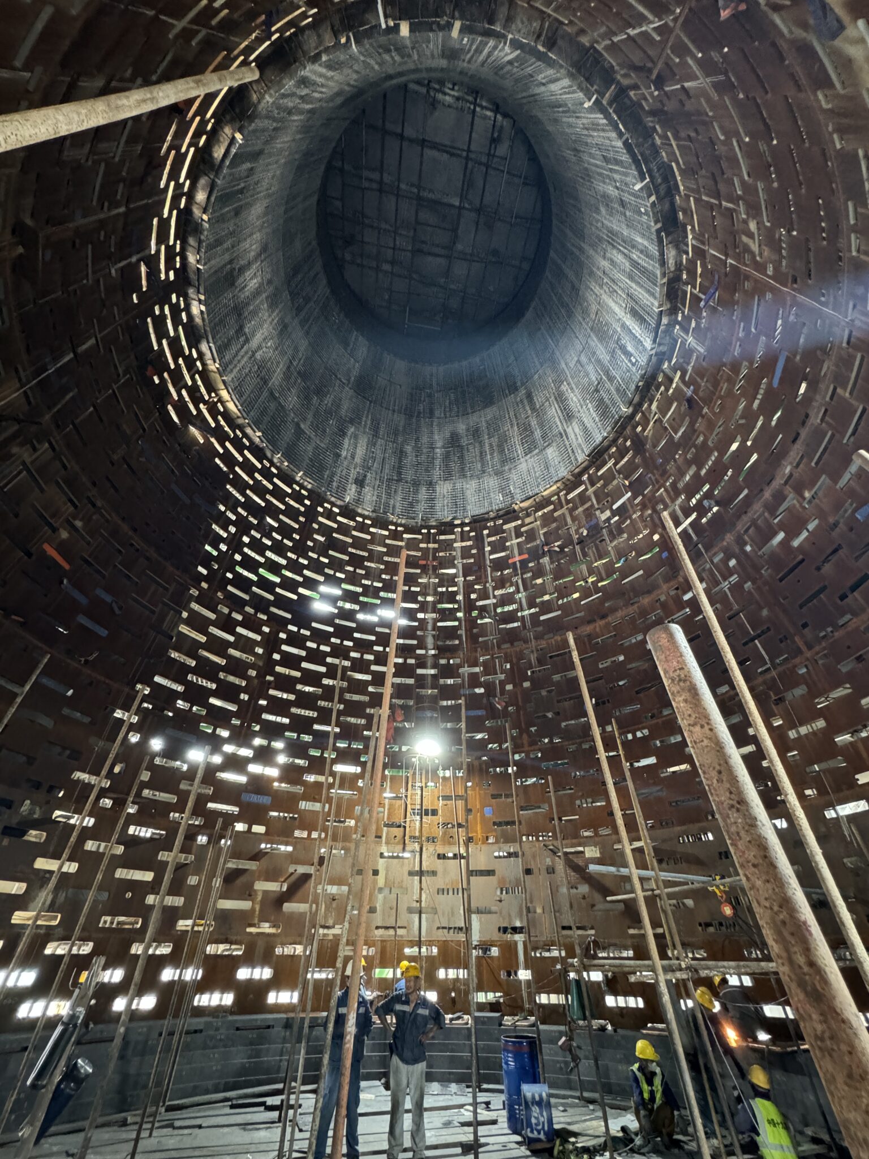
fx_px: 469
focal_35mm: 14
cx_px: 434
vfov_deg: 102.1
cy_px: 580
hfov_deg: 85.7
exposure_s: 1/50
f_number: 2.2
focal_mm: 2.22
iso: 1000
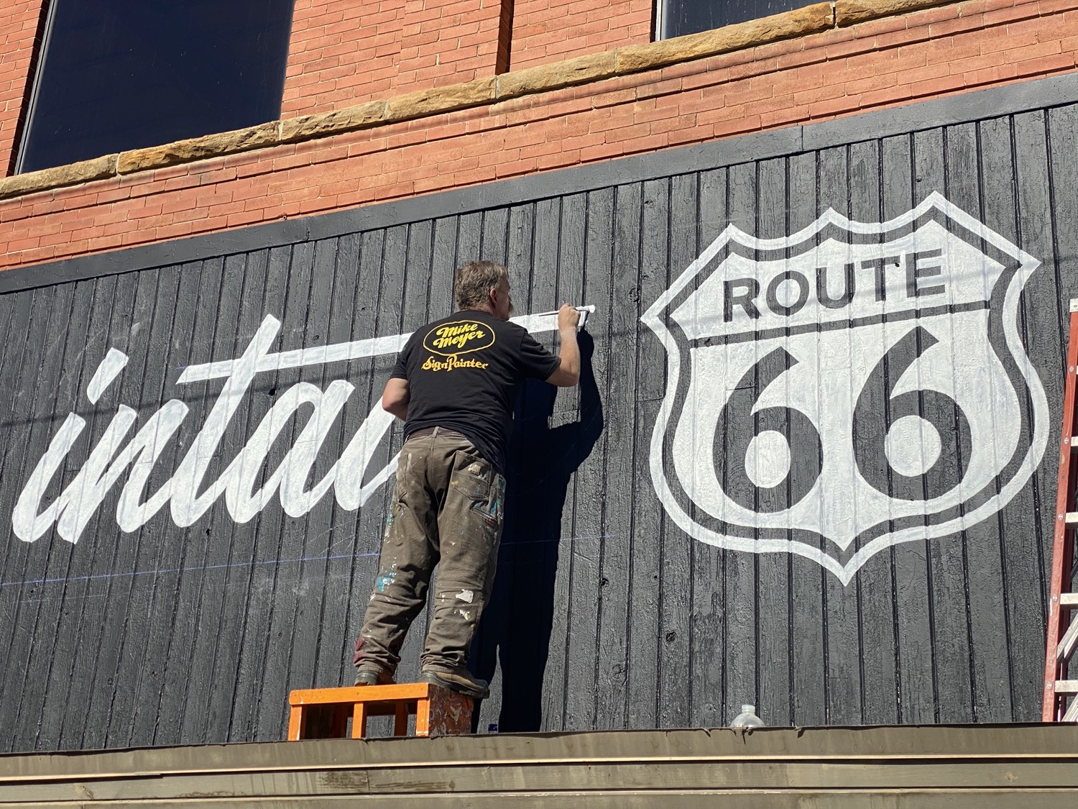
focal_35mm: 52
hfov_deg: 36.8
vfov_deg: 28.0
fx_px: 1619
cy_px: 404
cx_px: 539
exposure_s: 1/1712
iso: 20
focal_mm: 6
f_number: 2
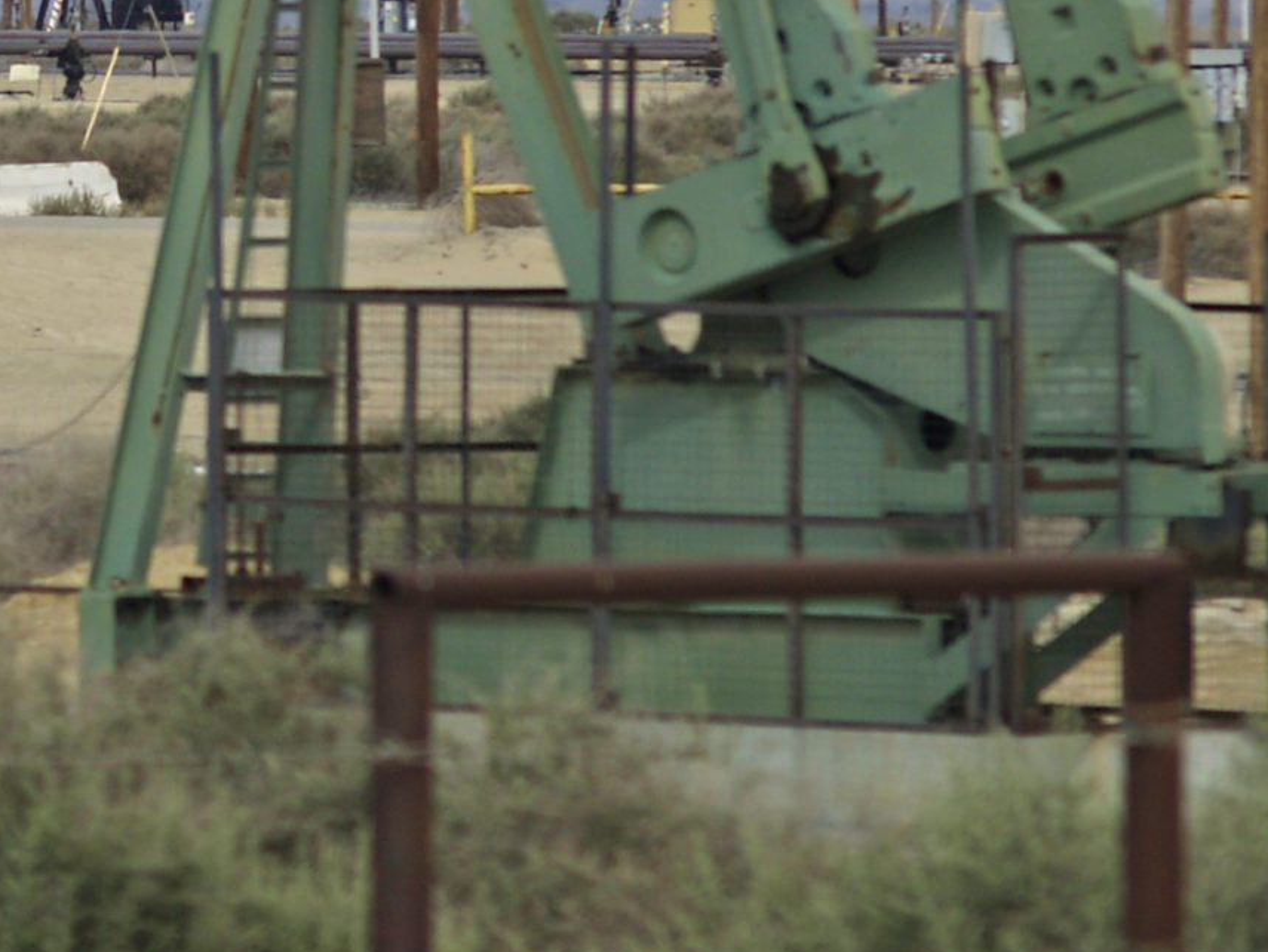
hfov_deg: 2.5
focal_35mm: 802
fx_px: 29390
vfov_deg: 1.9
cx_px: -476
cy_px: -286
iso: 100
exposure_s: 1/250
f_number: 5
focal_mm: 134
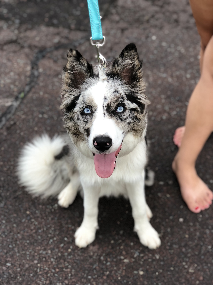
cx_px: 106
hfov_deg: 25.7
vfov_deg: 33.8
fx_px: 468
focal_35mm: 57
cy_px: 142
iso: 32
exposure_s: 1/60
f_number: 2.8
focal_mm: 6.6
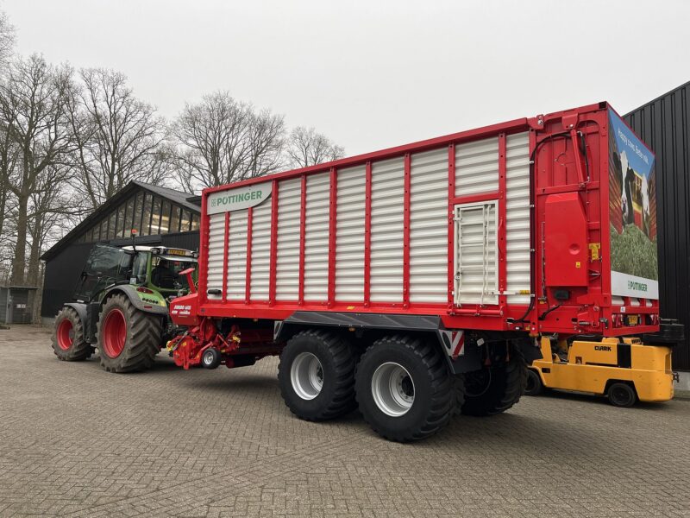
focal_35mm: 26
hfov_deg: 67.3
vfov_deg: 53.1
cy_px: 259
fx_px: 518
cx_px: 345
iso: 50
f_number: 1.6
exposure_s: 1/121
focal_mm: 5.1
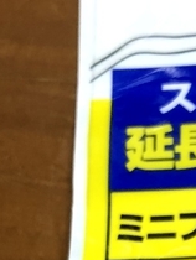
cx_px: 365
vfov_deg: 11.4
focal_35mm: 160
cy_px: 474
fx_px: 1205
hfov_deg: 8.9
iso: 25
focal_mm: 3.99
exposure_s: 1/30
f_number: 1.8
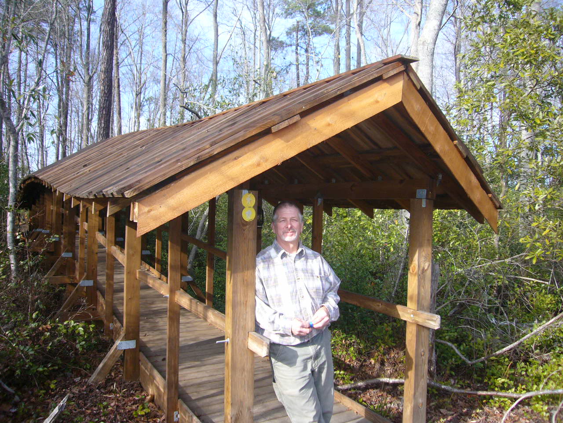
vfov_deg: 49.7
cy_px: 212
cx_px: 282
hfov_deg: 63.4
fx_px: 455
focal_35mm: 28
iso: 100
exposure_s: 1/320
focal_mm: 4.6
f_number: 2.8
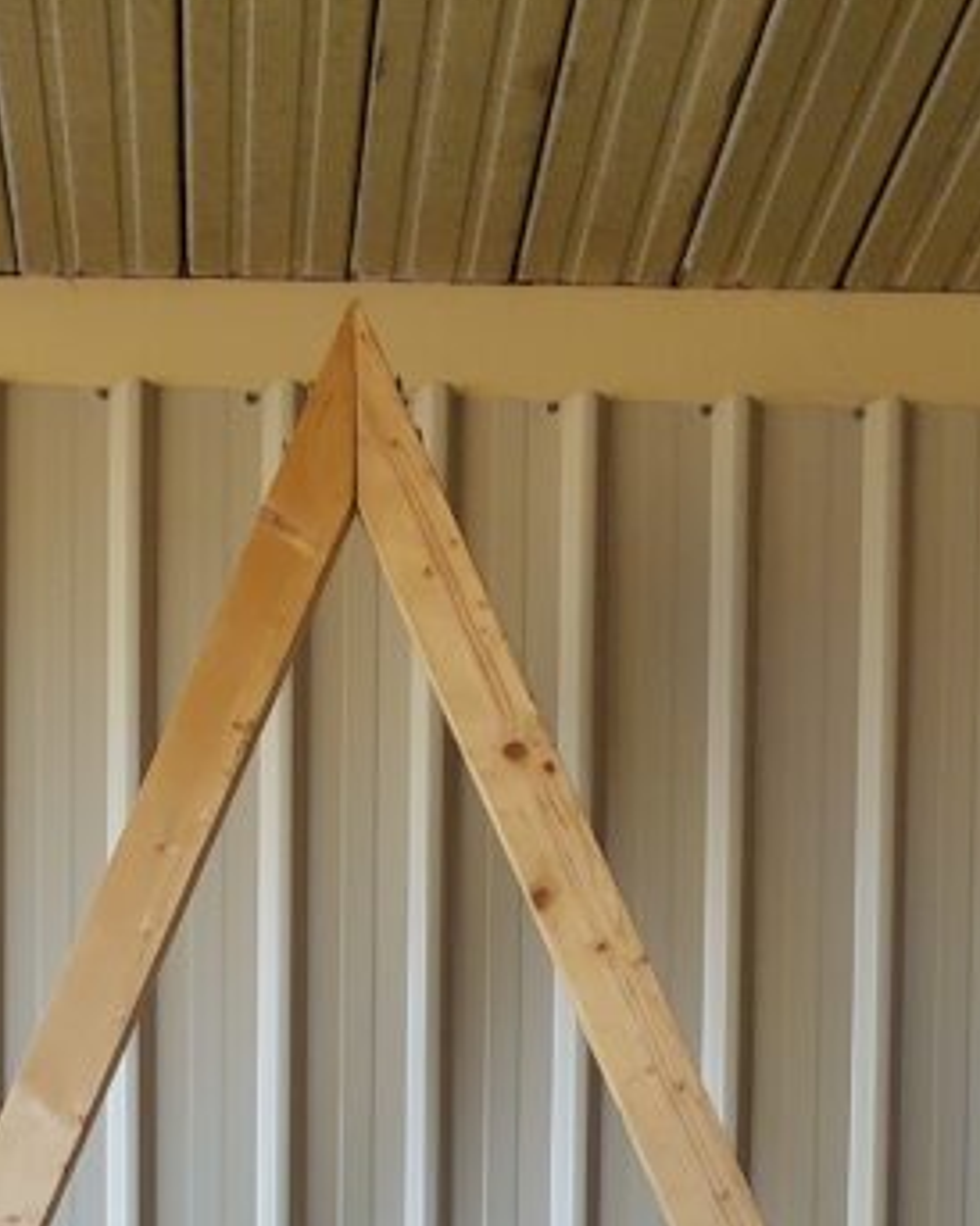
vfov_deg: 24.0
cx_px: 393
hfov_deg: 22.8
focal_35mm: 67
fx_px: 2431
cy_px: 1687
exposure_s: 1/100
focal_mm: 5.06
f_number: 1.8
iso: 80
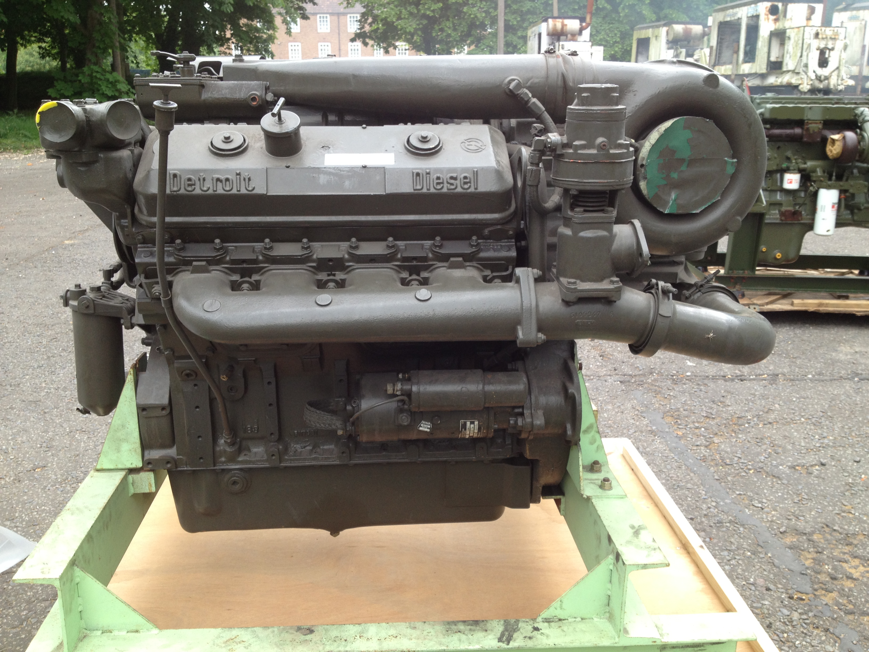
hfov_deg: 52.6
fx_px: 879
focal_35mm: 35
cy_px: 326
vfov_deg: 40.7
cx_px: 434
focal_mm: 4.28
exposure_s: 1/134
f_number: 2.4
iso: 50
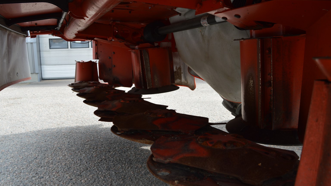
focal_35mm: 30
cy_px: 105
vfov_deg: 38.9
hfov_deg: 64.3
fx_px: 263
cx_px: 161
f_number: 6.3
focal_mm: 18
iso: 100
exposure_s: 1/160
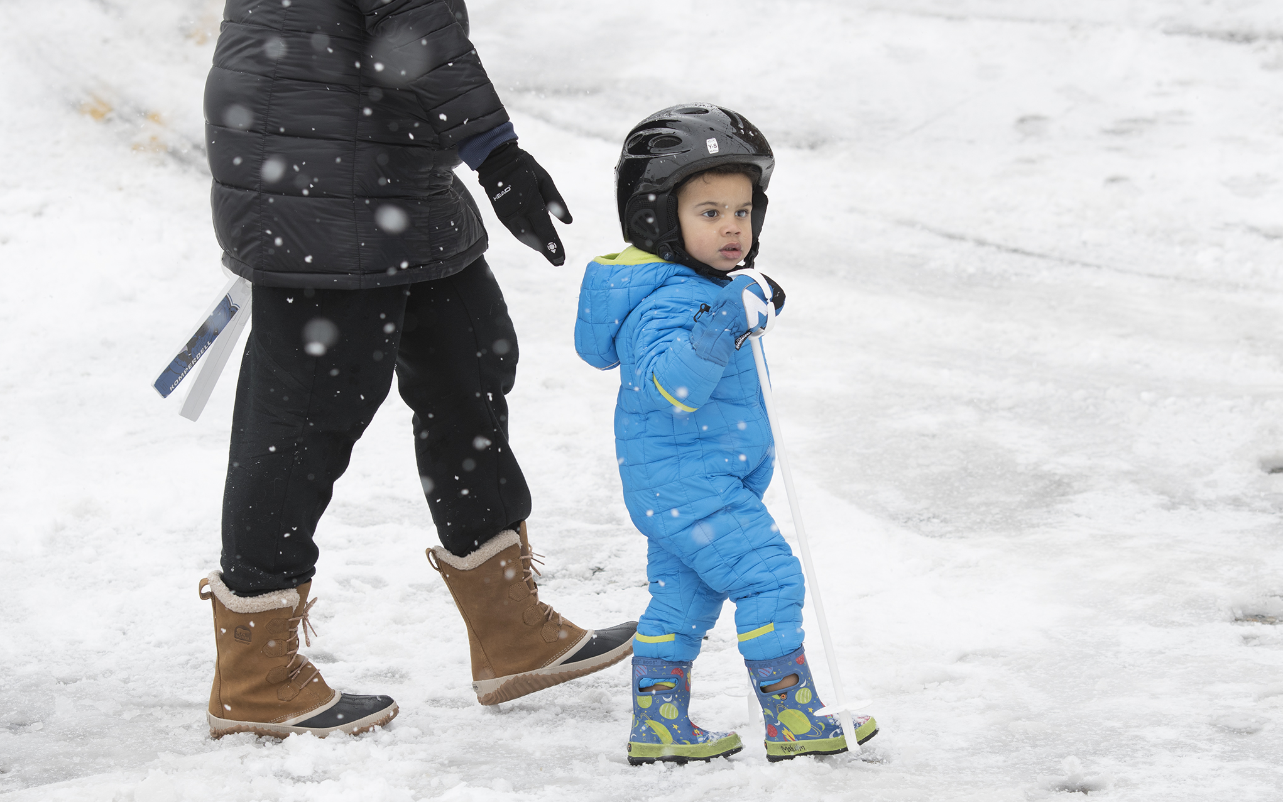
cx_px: 640
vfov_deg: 9.5
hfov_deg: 15.1
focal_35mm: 138
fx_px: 4825
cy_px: 425
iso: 400
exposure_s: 1/400
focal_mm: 90
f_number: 4.5
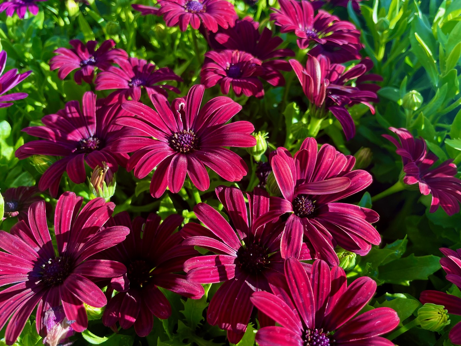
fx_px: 346
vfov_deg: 53.1
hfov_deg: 67.3
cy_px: 173
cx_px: 230
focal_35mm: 26
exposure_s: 1/202
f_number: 1.6
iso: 32
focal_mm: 4.2
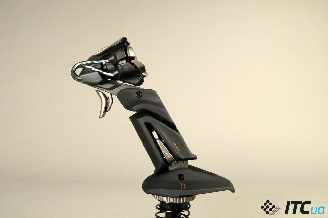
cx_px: 164
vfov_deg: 39.9
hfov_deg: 57.3
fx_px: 300
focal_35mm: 33
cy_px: 109
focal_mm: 22
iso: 200
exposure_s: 1/80
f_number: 18
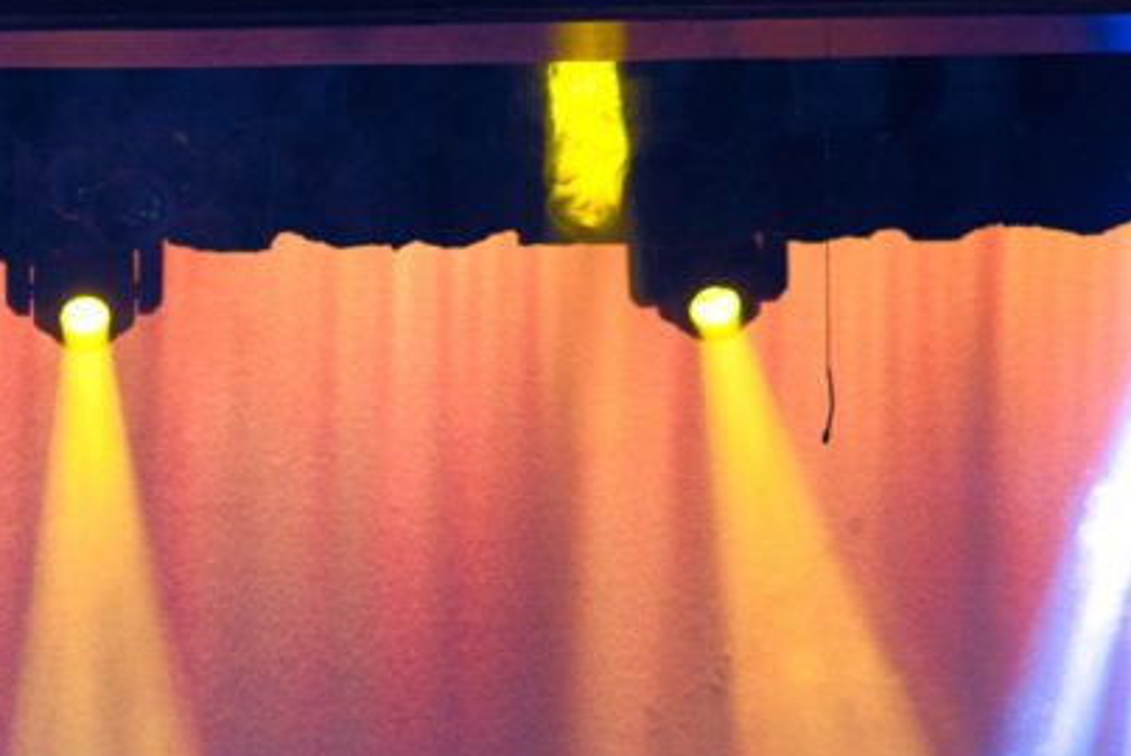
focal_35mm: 323
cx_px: -302
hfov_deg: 6.3
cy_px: 1372
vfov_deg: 4.2
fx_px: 10155
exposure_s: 1/200
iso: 1250
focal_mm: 85
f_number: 3.2
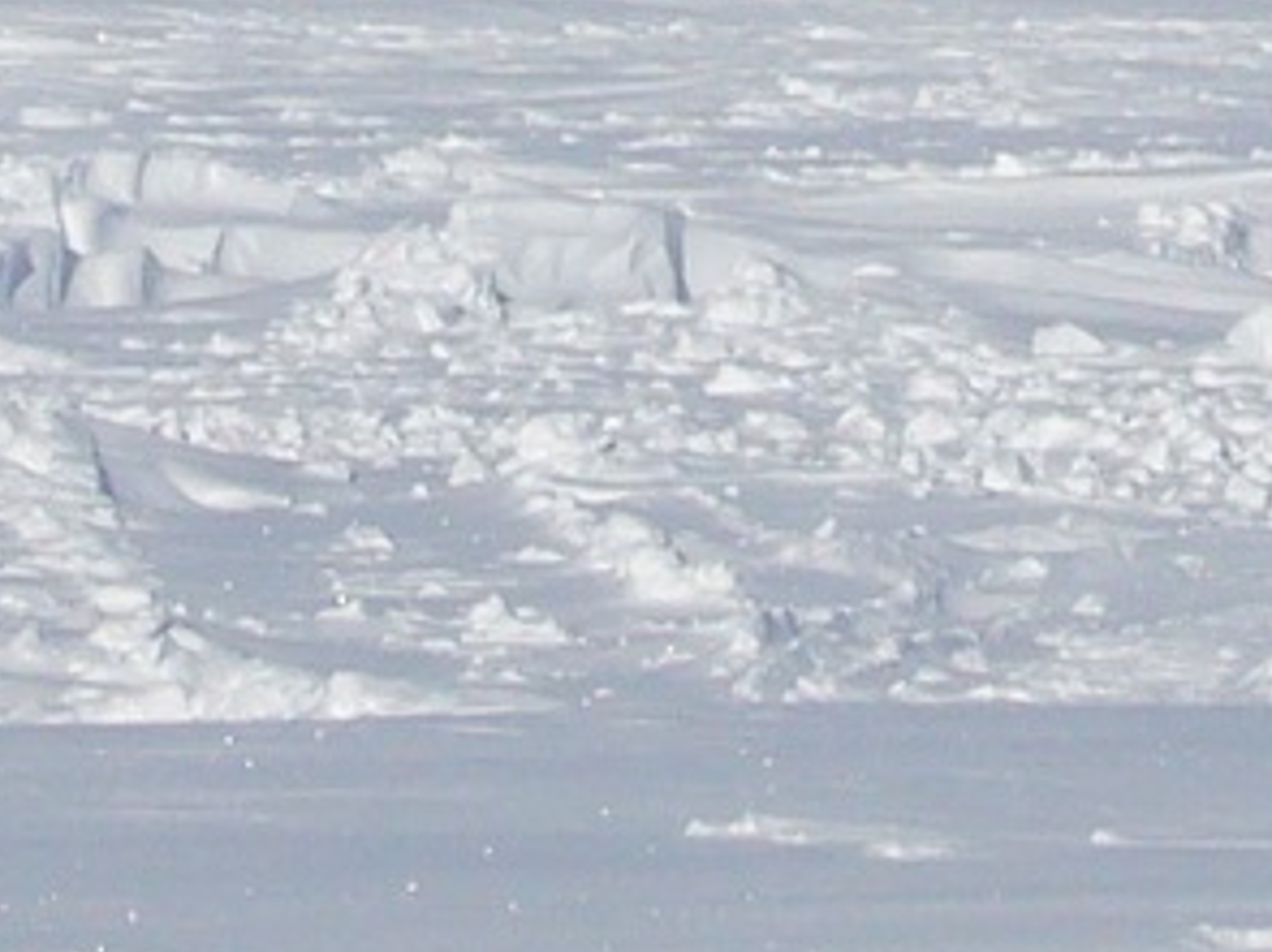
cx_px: 979
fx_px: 16713
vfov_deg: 3.2
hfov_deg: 4.4
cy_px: -734
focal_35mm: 455
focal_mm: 11.2
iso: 80
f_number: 9
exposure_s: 1/500
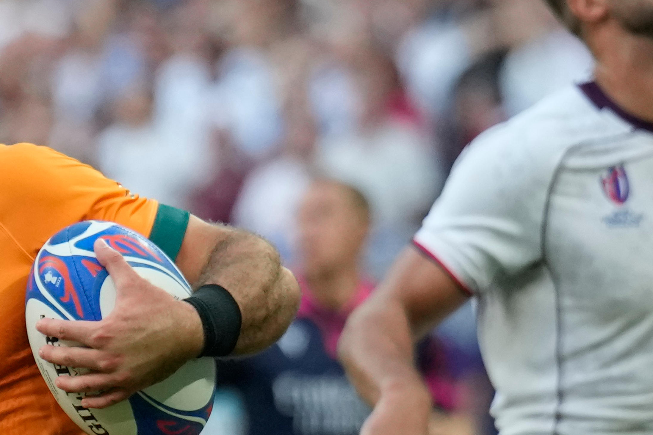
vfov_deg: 3.5
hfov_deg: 5.2
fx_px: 7146
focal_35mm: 394
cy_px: 332
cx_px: 239
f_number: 2.8
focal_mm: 173
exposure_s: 1/2000
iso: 1600
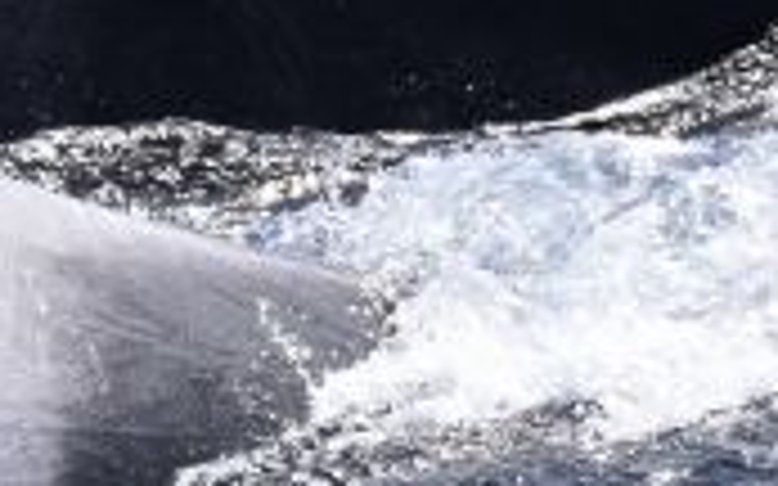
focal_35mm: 3116
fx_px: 66047
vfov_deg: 0.4
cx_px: -81
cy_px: -115
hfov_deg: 0.7
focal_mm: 440
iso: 400
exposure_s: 1/1600
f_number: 7.1
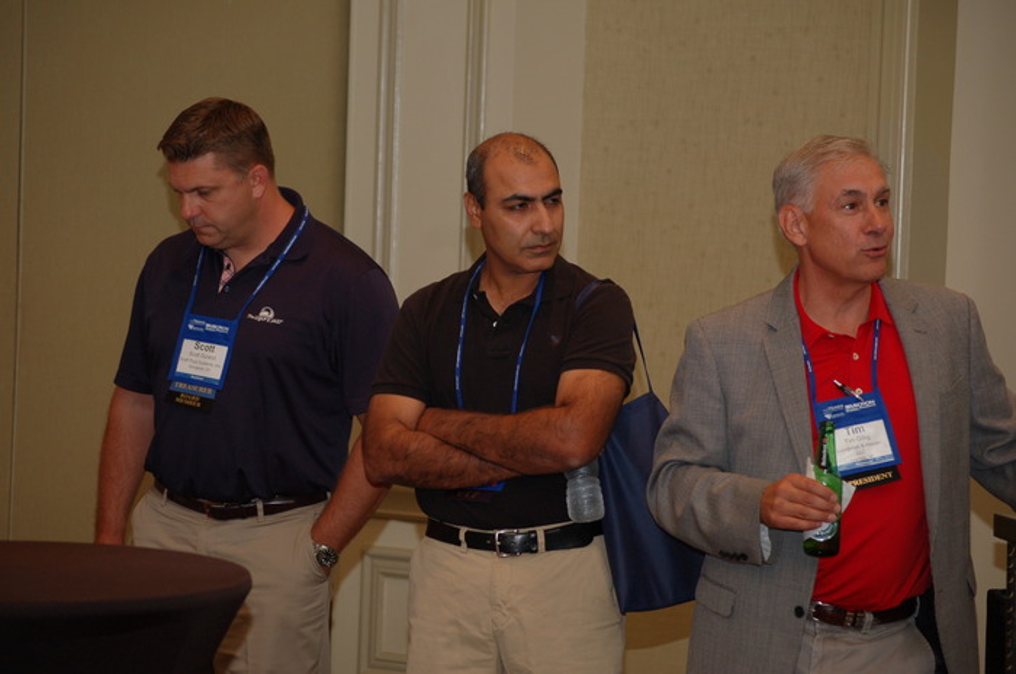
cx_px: 508
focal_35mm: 128
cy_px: 337
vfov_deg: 10.7
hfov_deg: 16.1
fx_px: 3592
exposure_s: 1/60
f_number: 4.5
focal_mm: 85
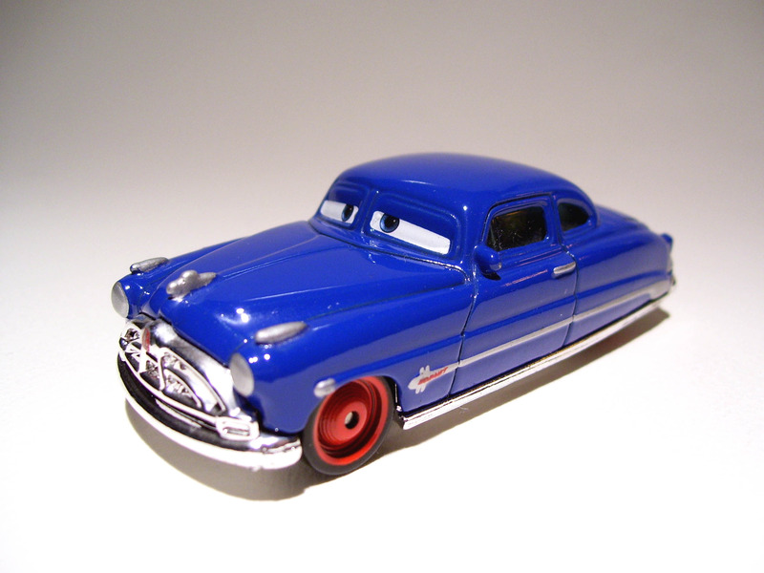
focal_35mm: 37
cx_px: 382
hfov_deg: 50.1
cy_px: 286
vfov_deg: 38.7
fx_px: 817
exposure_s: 1/30
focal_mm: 6
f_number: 2.7
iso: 160
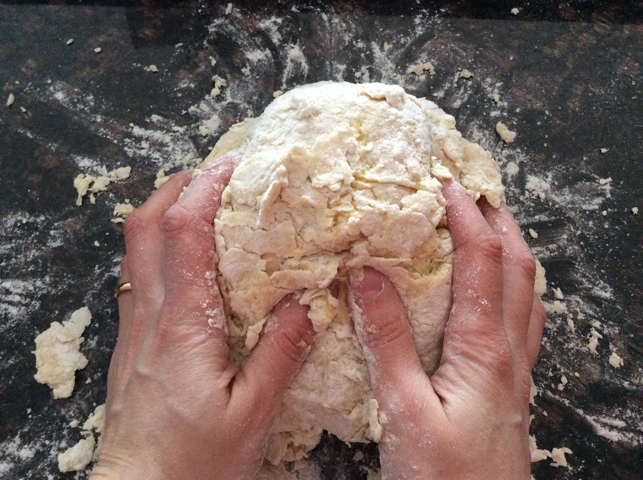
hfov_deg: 55.4
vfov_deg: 42.8
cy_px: 240
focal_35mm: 33
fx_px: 612
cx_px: 322
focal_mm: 3.3
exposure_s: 1/24
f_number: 2.4
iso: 250
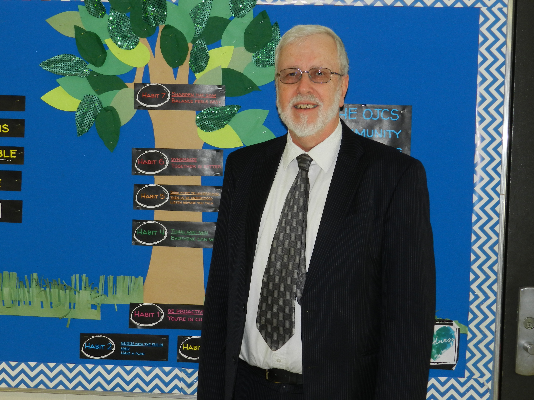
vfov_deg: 24.4
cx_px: 267
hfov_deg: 32.2
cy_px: 200
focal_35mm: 60
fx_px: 926
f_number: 4.6
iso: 200
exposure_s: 1/30
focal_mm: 10.7
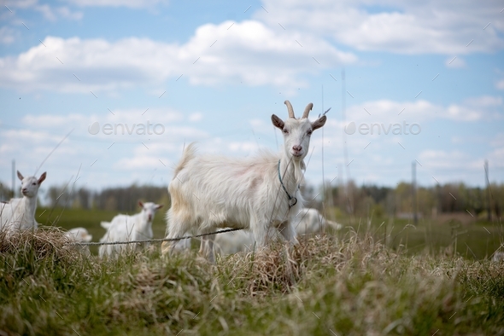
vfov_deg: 13.1
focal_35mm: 105
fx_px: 1471
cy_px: 168
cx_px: 252
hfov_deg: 19.4
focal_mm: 105
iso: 100
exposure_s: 1/1250
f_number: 4
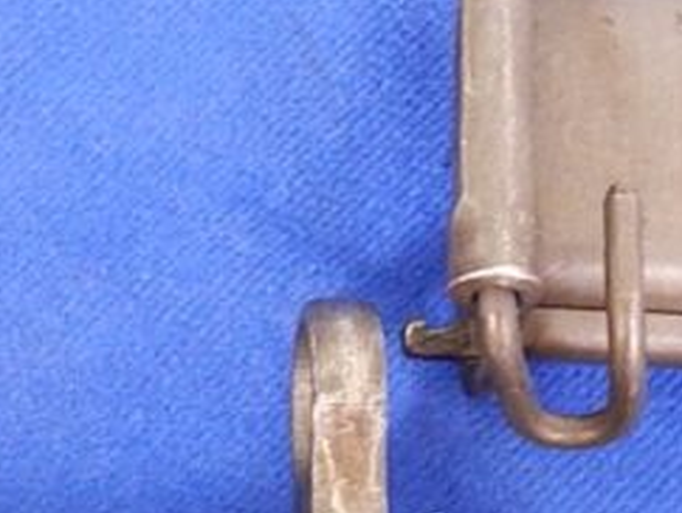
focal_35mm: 93
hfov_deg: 20.9
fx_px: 1834
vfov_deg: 15.7
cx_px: 155
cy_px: 482
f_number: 3
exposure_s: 1/8
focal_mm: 4
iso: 560
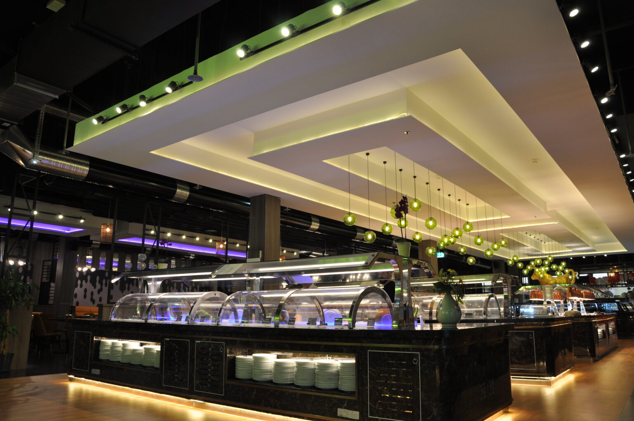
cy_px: 210
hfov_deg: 67.4
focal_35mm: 27
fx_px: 475
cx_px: 317
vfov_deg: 47.8
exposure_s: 1/30
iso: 280
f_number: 5.6
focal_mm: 18
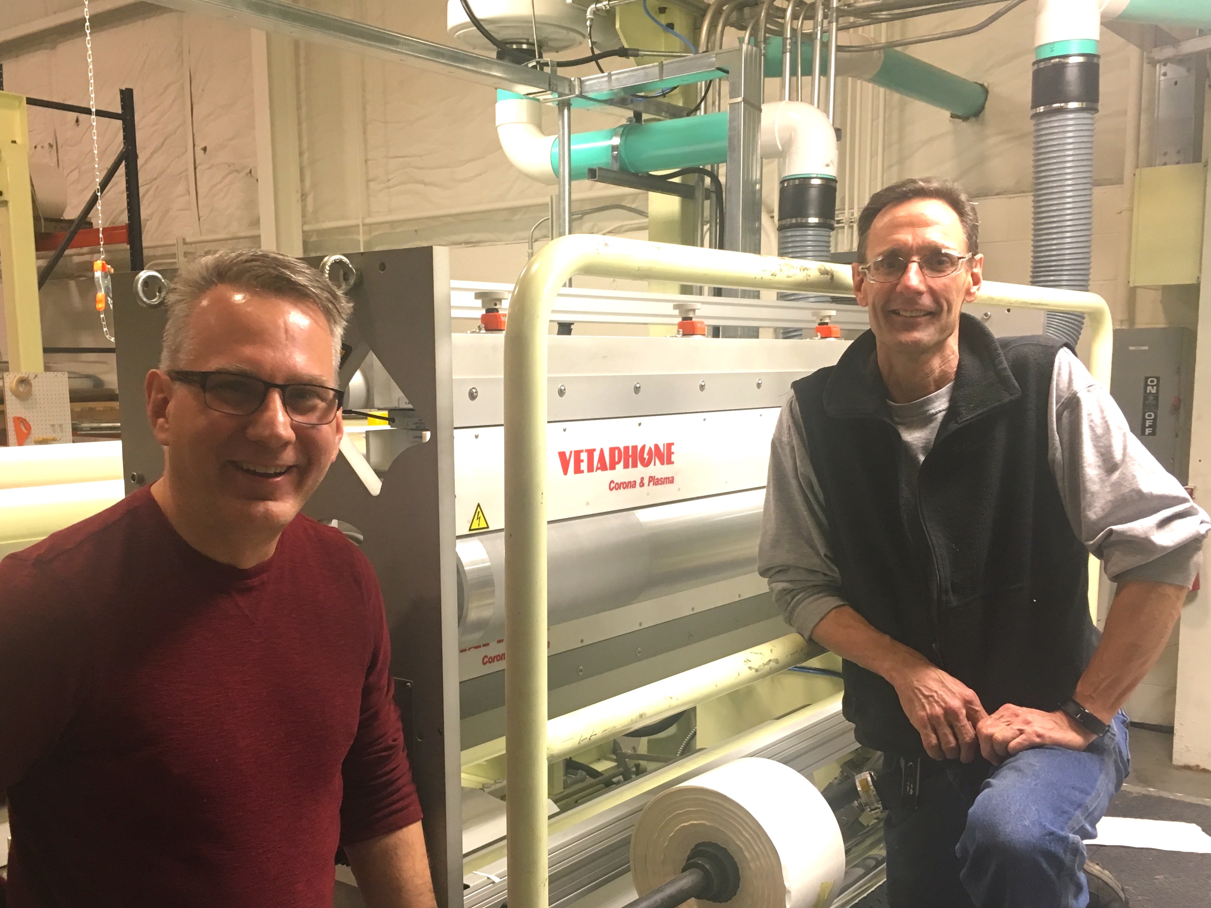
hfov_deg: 51.3
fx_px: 1259
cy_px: 563
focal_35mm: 36
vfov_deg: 39.4
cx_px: 544
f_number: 2.2
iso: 80
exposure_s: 1/30
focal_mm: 4.15
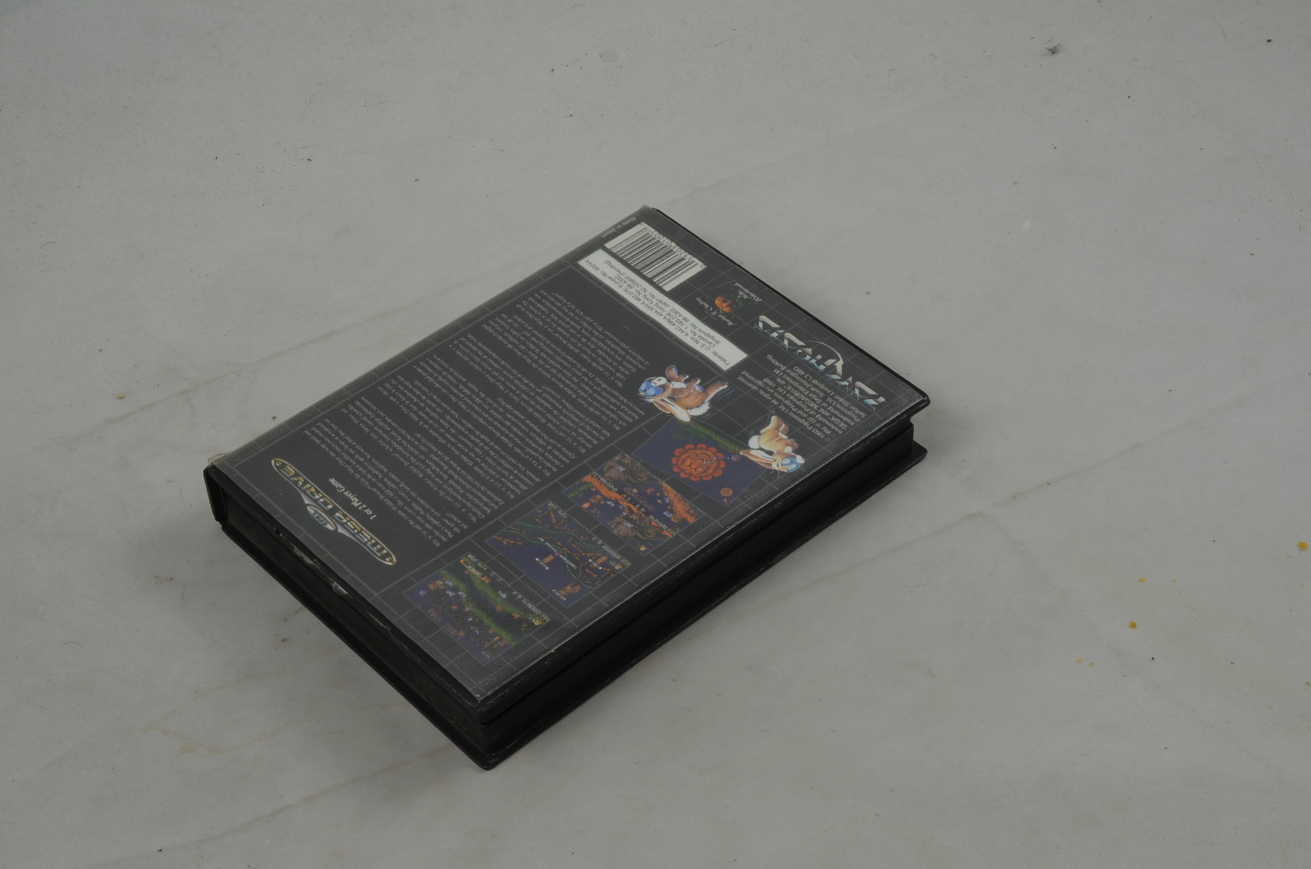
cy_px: 434
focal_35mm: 60
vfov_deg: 22.5
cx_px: 656
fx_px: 2180
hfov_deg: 33.5
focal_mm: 40
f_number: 20
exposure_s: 1/2.5
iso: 100
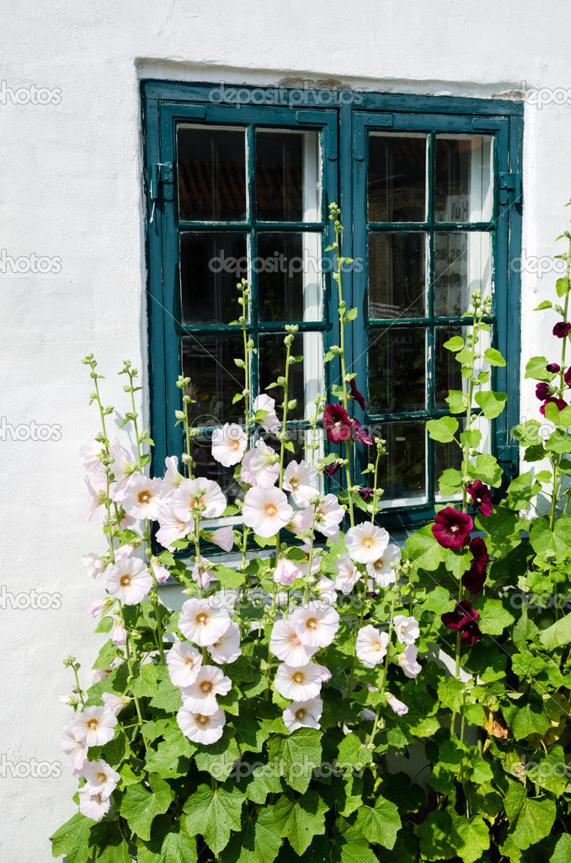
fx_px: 1362
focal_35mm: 57
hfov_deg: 23.7
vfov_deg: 35.1
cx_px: 286
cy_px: 432
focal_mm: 38
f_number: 10
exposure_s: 1/200
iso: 100
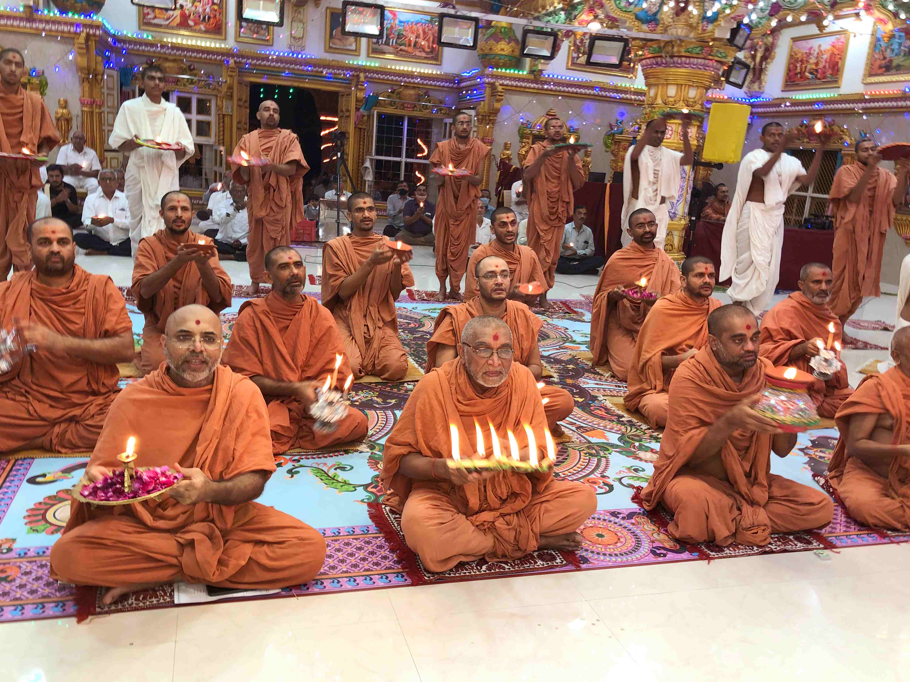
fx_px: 762
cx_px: 452
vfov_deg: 48.2
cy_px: 334
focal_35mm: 29
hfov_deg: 61.7
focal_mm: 3.99
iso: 32
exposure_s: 1/12
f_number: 1.8
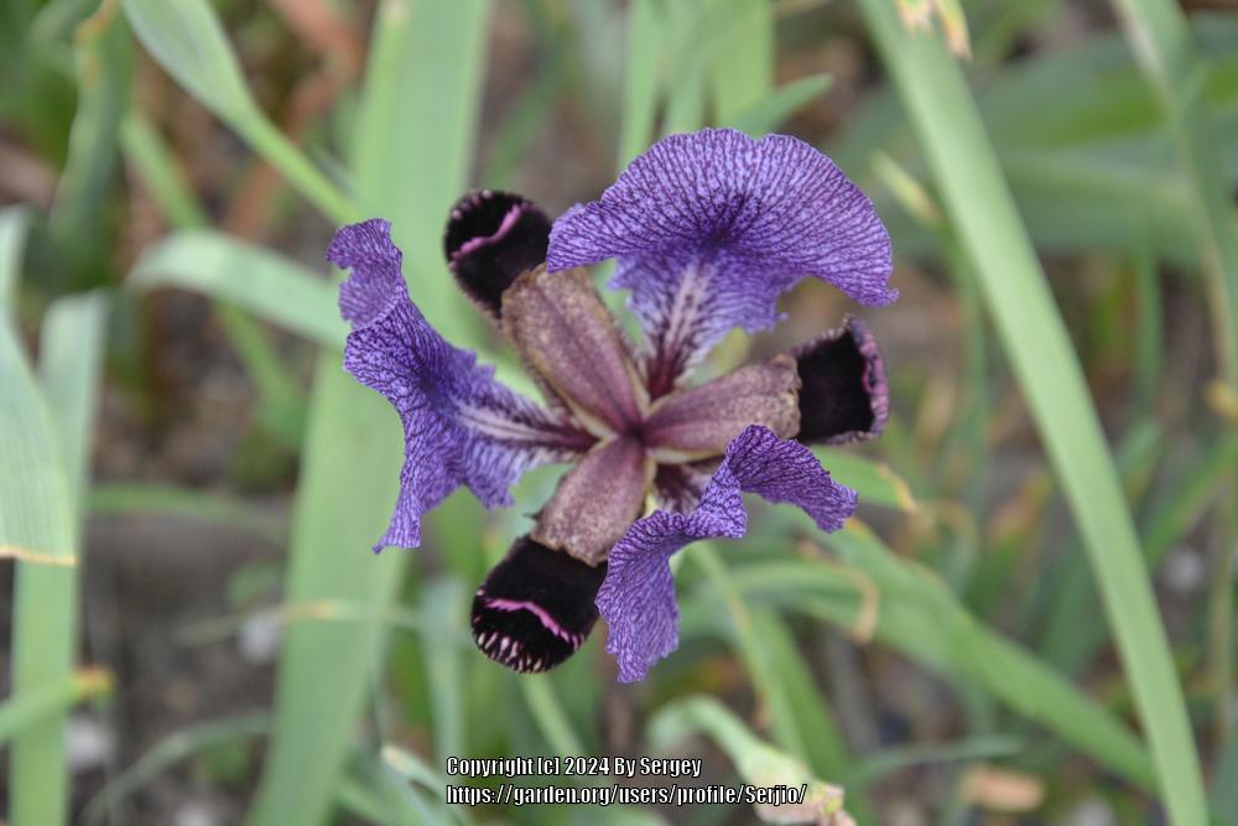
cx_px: 619
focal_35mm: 158
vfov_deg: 8.7
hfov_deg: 13.0
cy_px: 413
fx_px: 5417
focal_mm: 105
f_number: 5.6
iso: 640
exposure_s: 1/125
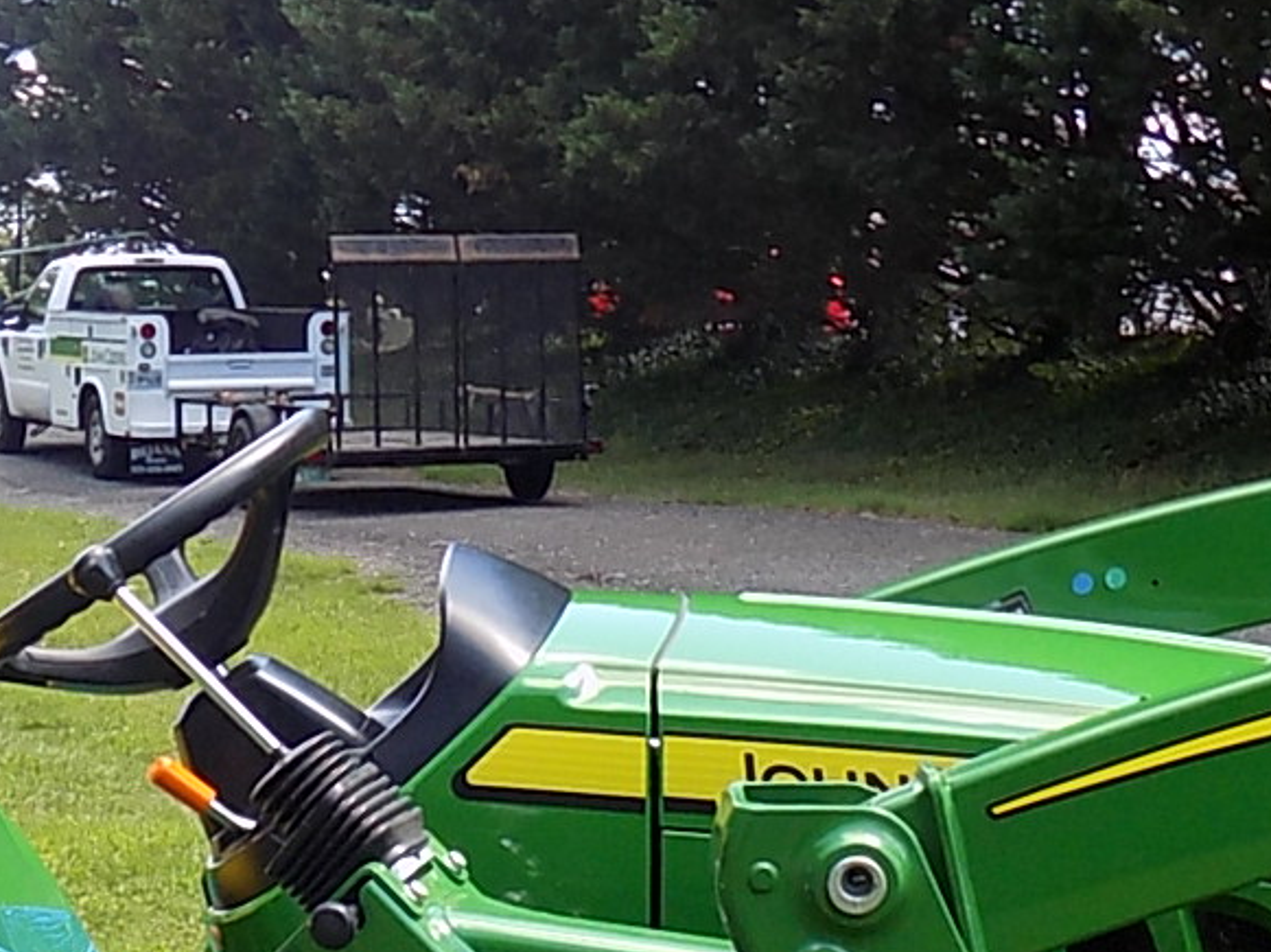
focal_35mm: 90
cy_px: 1081
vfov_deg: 15.9
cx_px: 337
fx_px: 3302
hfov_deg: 21.6
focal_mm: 4
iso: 80
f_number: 3.1
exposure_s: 1/125
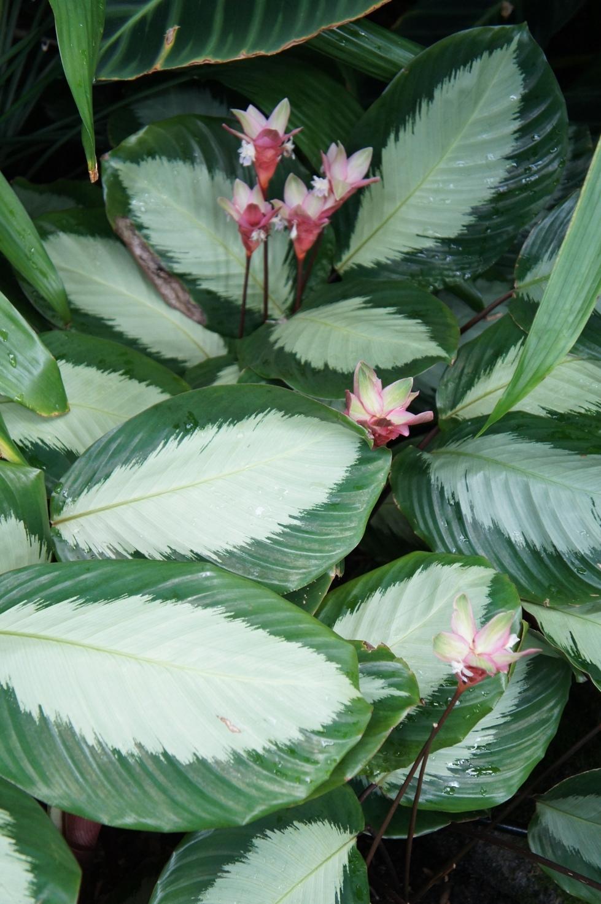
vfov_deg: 33.4
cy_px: 452
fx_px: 1506
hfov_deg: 22.6
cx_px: 300
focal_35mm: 60
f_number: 4.5
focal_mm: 40
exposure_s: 1/160
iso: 1000
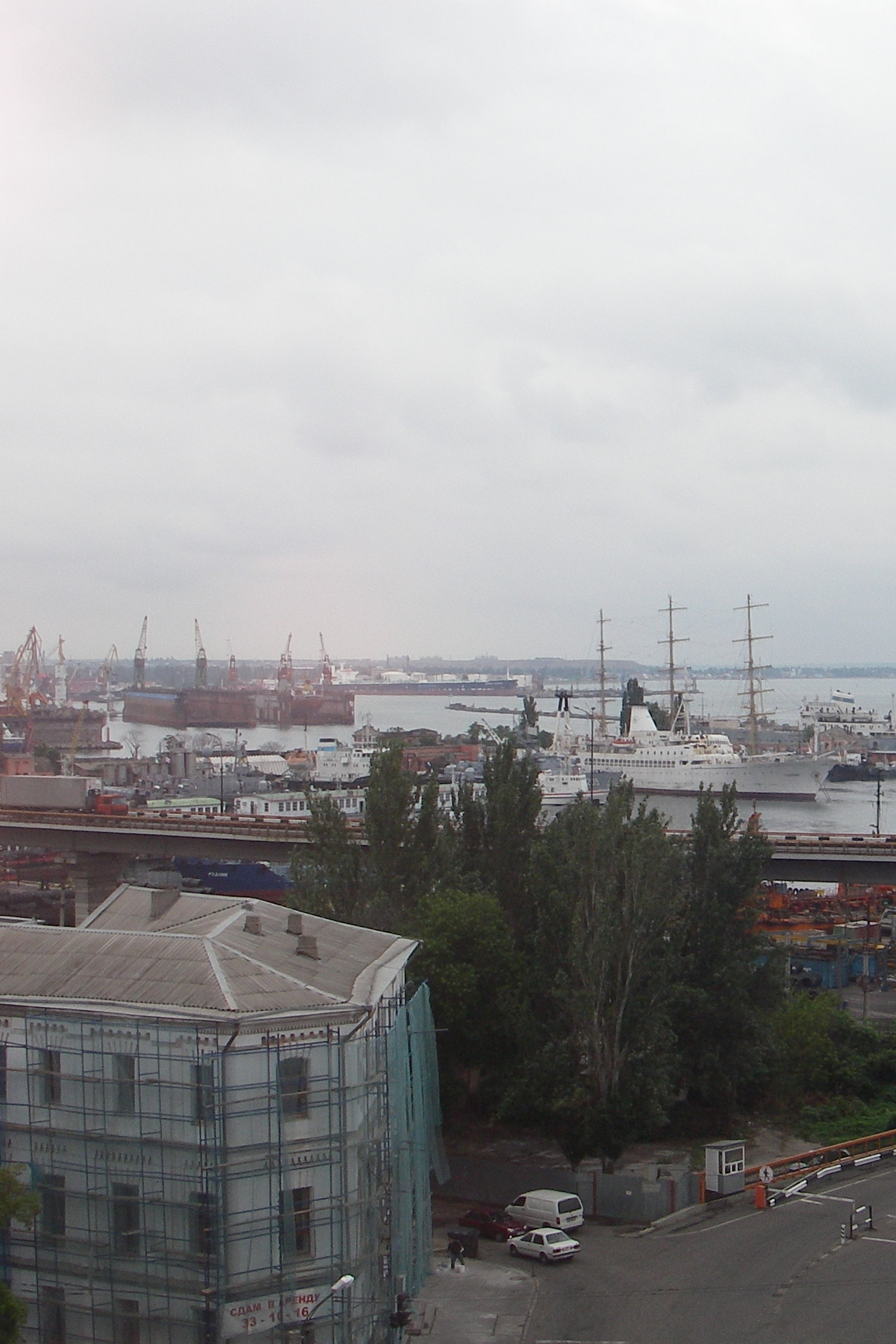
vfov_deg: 35.0
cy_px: 705
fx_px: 2128
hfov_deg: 23.3
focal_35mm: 57
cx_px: 751
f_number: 6.6
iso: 64
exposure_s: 1/200
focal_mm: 6.3
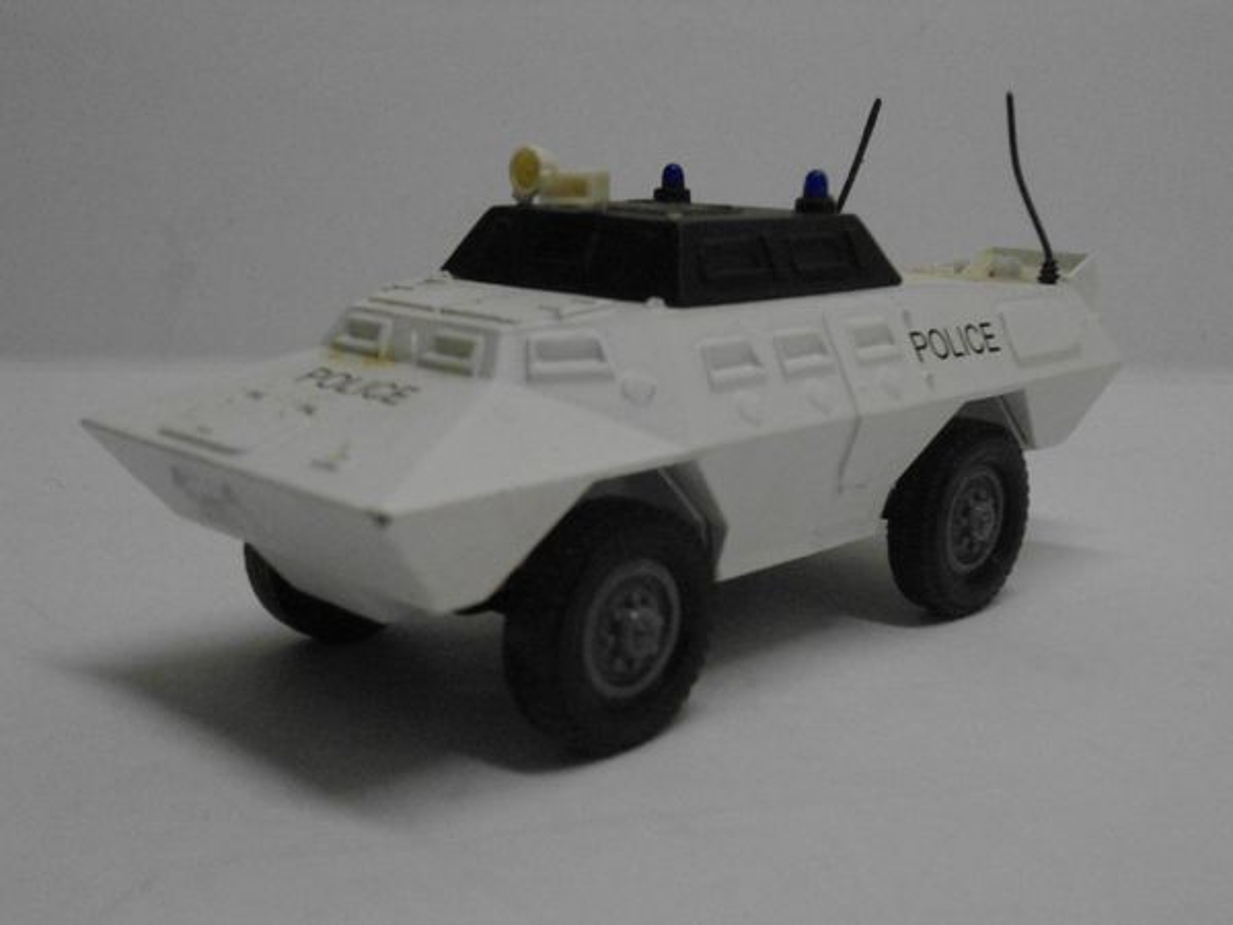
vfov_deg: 32.9
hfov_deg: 42.9
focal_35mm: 44
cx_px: 616
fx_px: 1567
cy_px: 462
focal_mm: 7.9
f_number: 3.5
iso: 800
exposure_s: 1/160
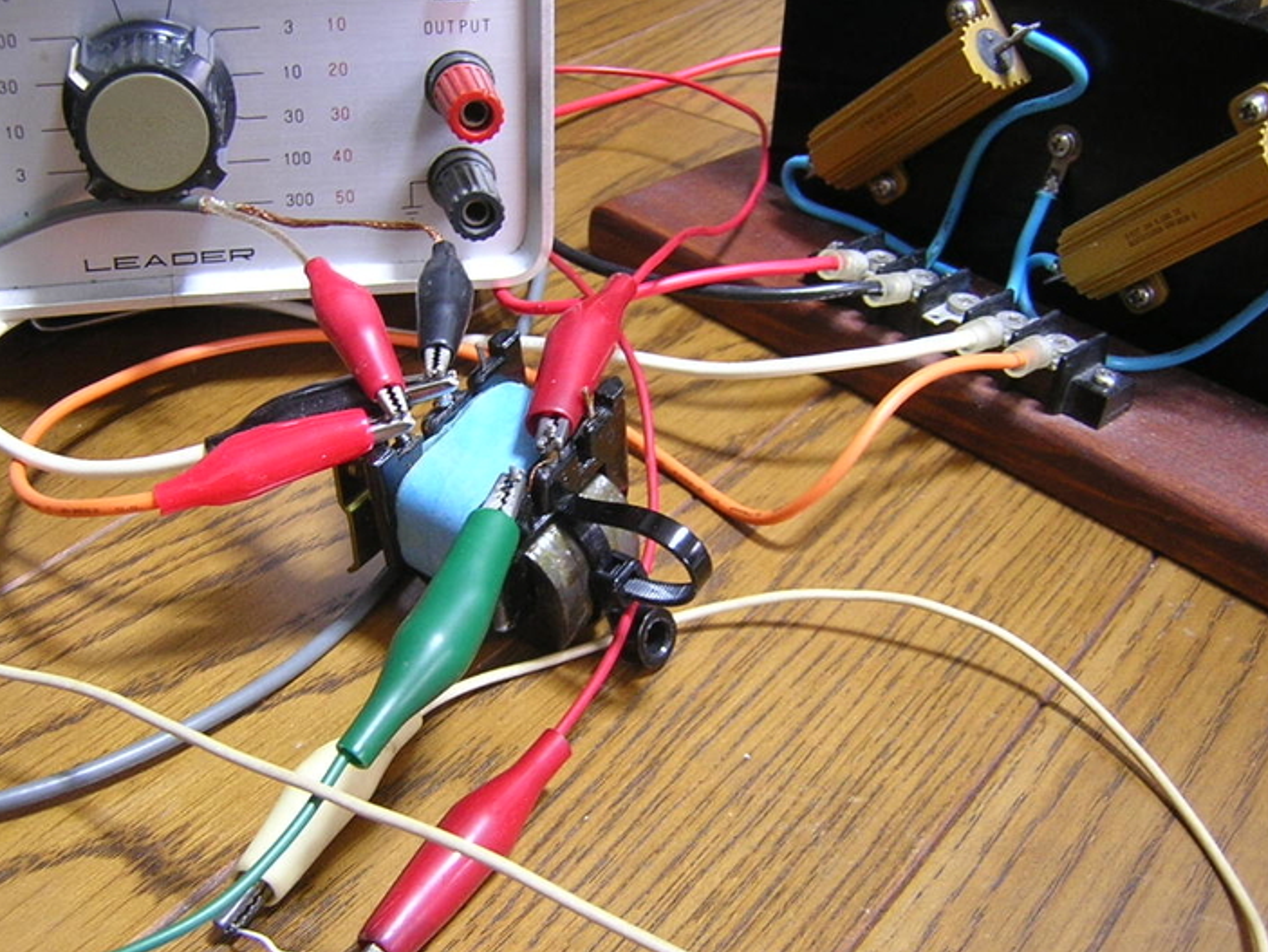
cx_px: 583
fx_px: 1502
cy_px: 481
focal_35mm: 41
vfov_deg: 35.2
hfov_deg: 45.7
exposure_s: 1/3.9
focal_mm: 4.7
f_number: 2.6
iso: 231
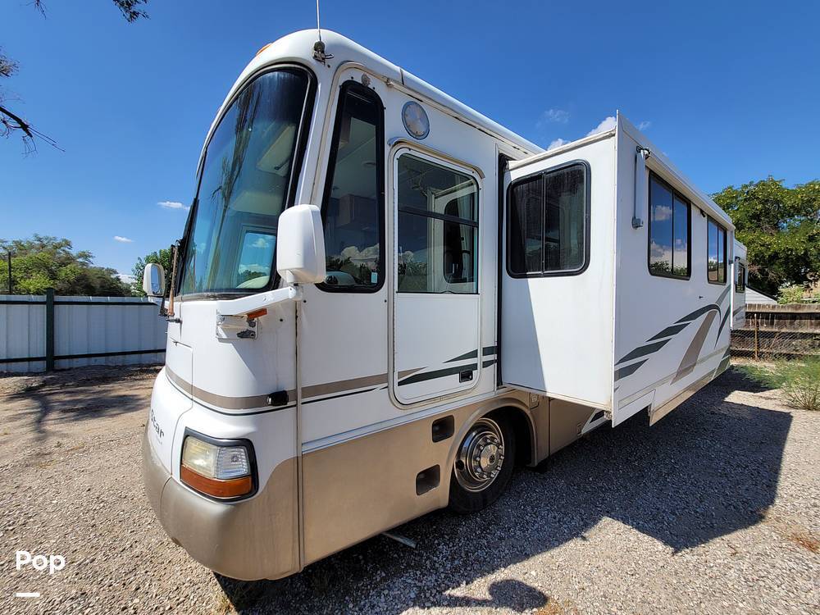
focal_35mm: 13
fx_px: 308
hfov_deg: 106.2
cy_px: 308
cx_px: 410
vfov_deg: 89.9
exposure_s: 1/2116
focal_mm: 2.2
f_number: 2.2
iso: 64
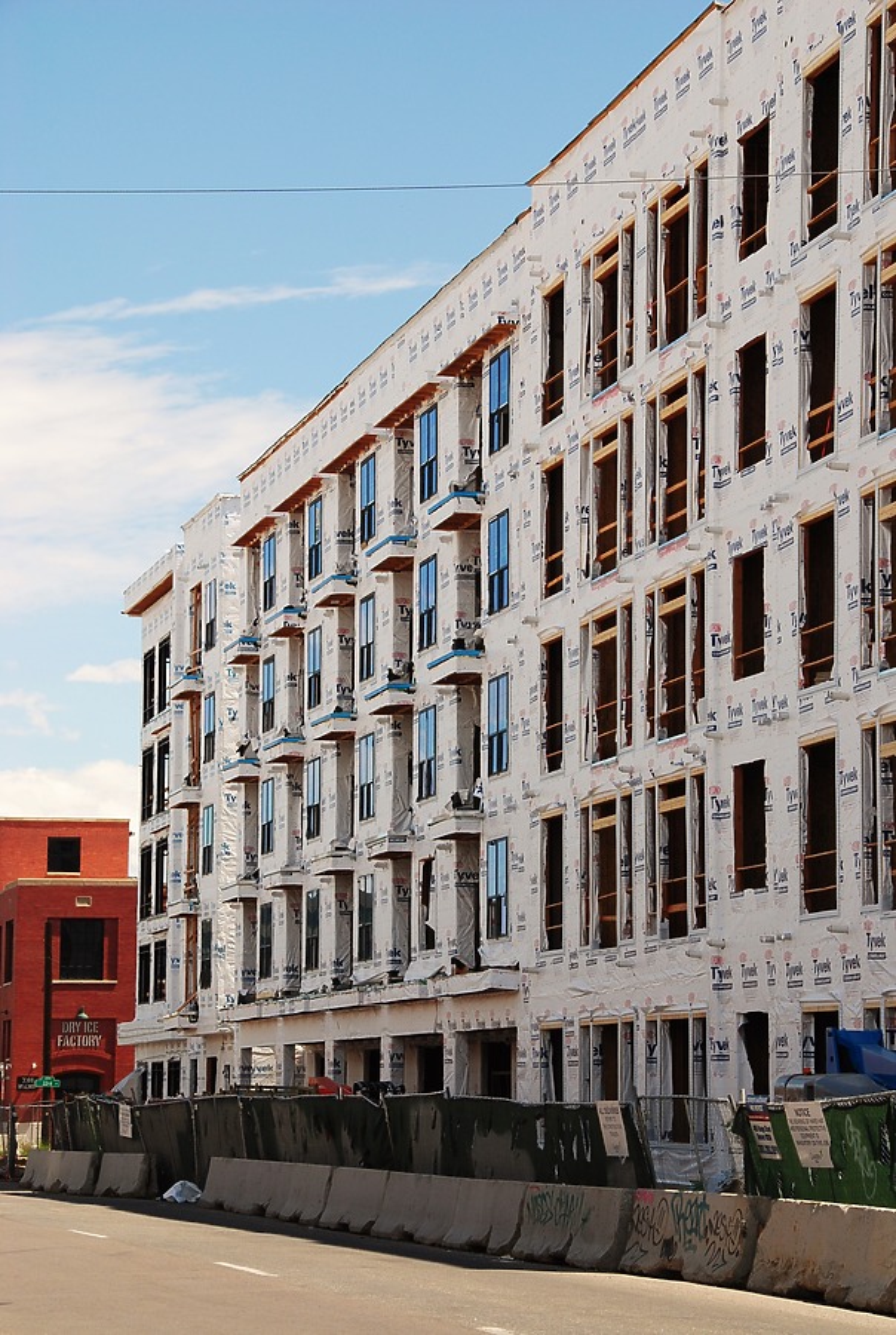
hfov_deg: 13.1
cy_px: 668
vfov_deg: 19.4
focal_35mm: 105
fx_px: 3902
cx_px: 448
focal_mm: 70
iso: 160
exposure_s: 1/250
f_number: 10
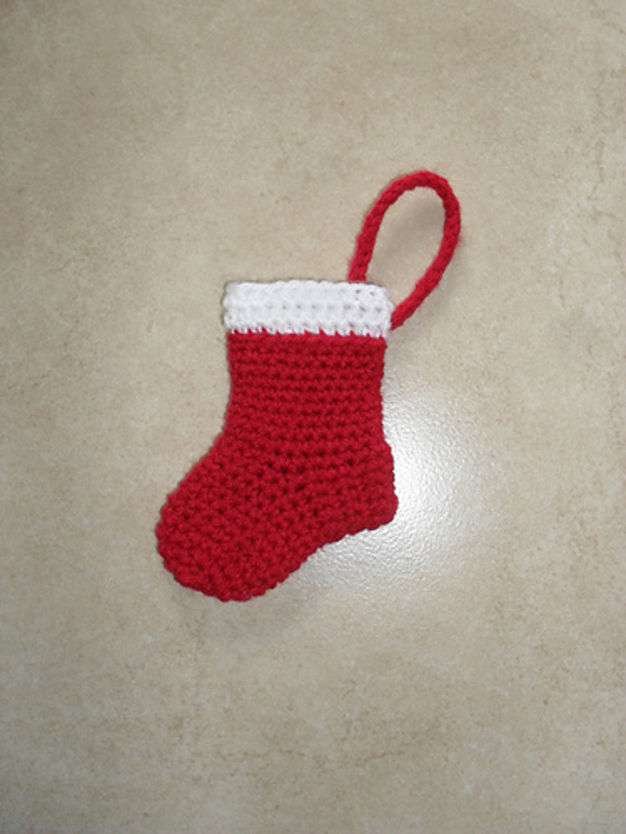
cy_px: 417
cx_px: 313
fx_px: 844
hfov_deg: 40.7
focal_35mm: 35
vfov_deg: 52.6
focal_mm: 6.3
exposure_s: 1/45
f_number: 3.2
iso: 200
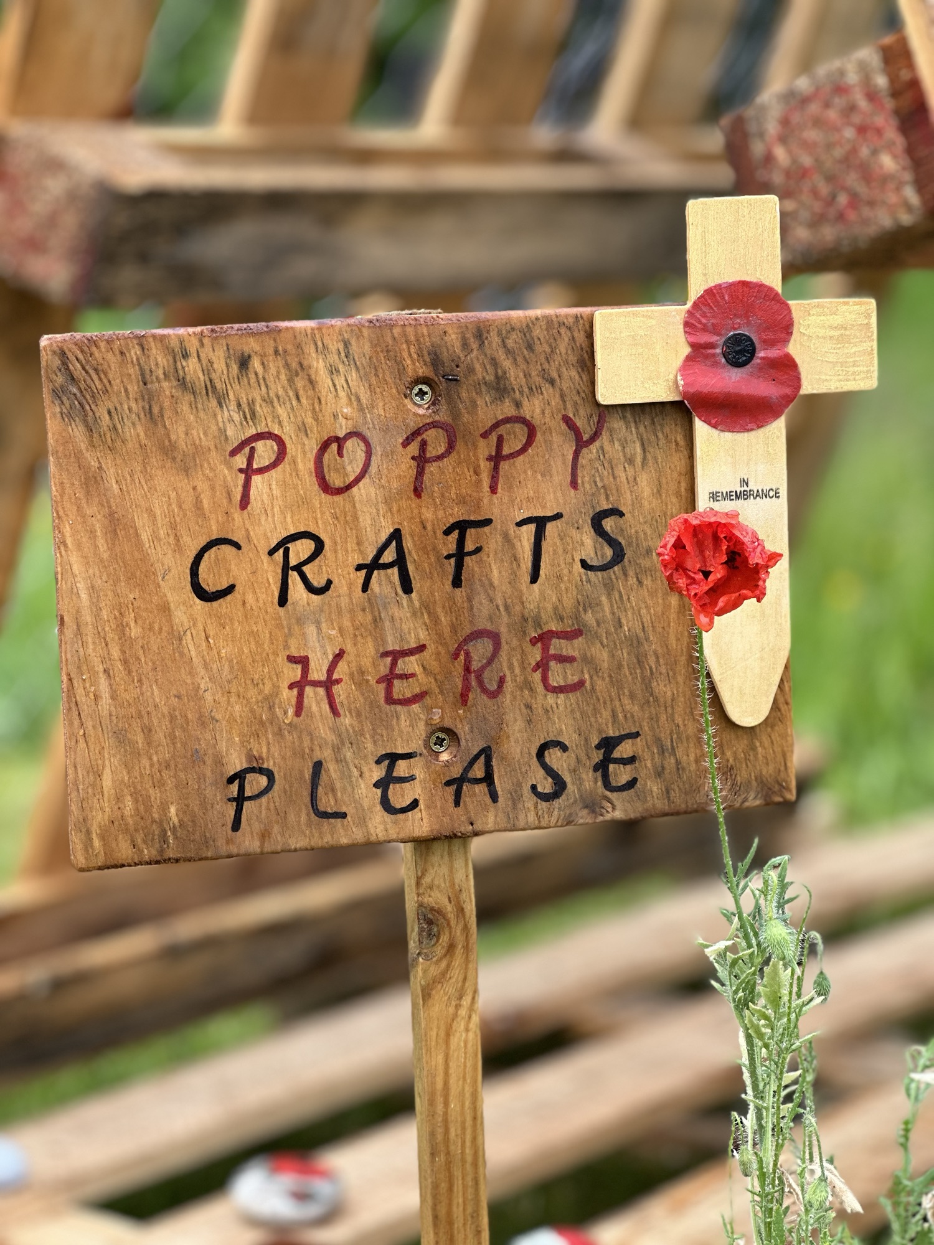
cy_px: 622
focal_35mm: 77
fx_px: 2770
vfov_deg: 25.3
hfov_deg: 19.1
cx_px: 467
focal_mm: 9
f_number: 2.8
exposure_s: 1/121
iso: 40
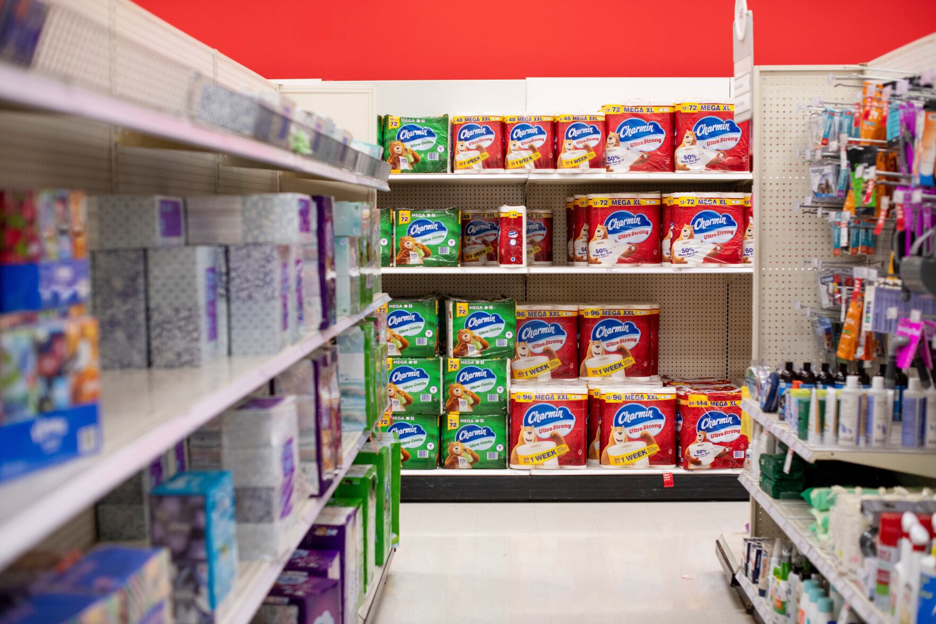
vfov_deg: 27.0
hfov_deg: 39.6
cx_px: 468
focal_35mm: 50
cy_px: 312
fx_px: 1300
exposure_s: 1/100
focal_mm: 50
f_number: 2.8
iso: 640
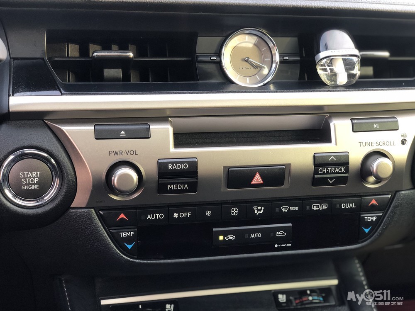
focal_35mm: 52
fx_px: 623
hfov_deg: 36.8
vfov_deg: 28.0
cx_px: 208
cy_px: 156
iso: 80
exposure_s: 1/40
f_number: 2.4
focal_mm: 6
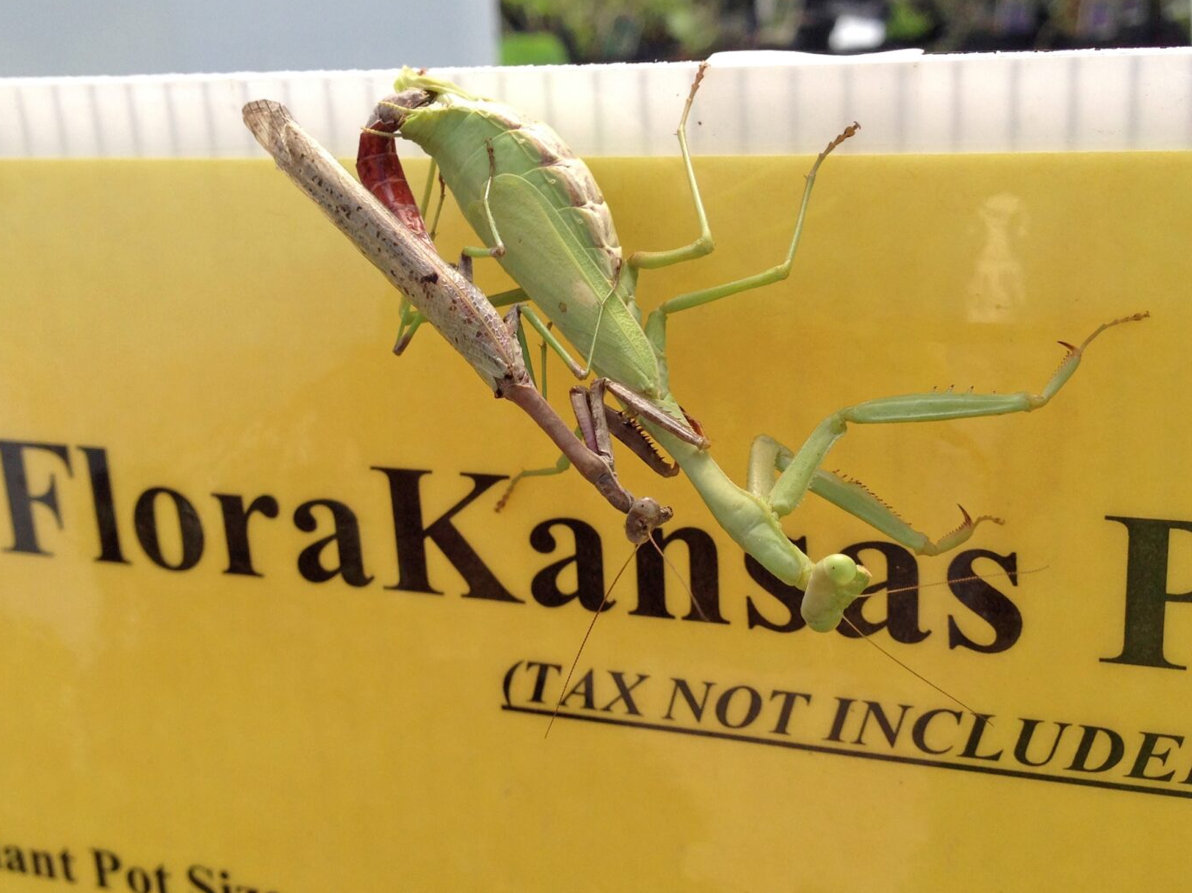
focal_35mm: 37
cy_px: 413
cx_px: 566
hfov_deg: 50.1
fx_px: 1274
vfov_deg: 38.6
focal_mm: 4.12
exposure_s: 1/382
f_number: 2.4
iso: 50
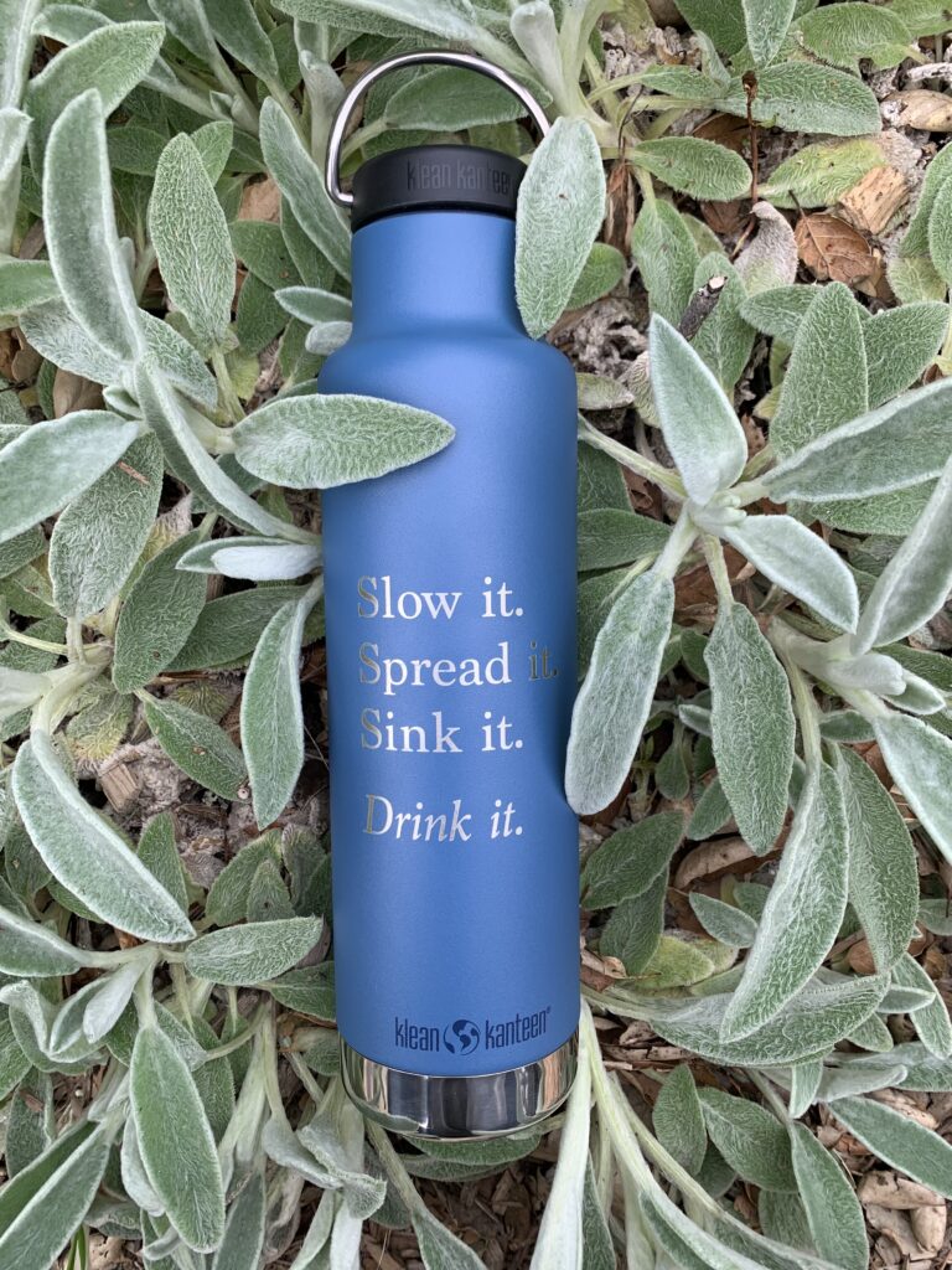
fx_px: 953
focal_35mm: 26
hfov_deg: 53.1
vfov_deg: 67.3
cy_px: 635
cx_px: 476
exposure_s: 1/351
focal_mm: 4.25
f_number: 1.8
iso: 25
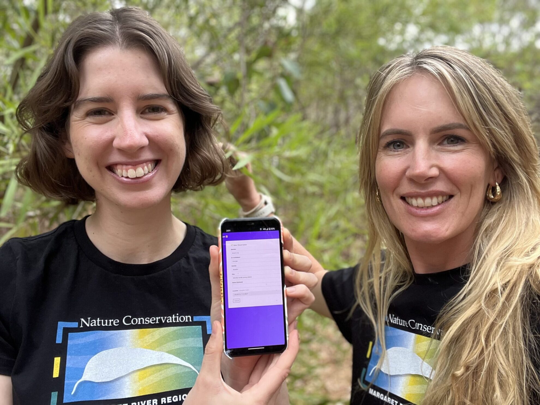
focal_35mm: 30
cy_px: 202
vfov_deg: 46.8
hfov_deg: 60.0
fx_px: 468
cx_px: 270
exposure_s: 1/85
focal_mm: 2.71
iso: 100
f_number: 2.2
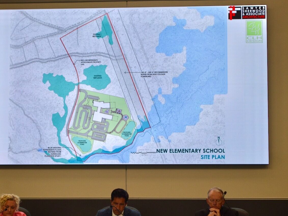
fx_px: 732
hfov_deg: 22.2
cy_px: 122
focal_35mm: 88
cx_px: 129
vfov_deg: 16.8
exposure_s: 1/60
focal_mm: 48
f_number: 5.6
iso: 400
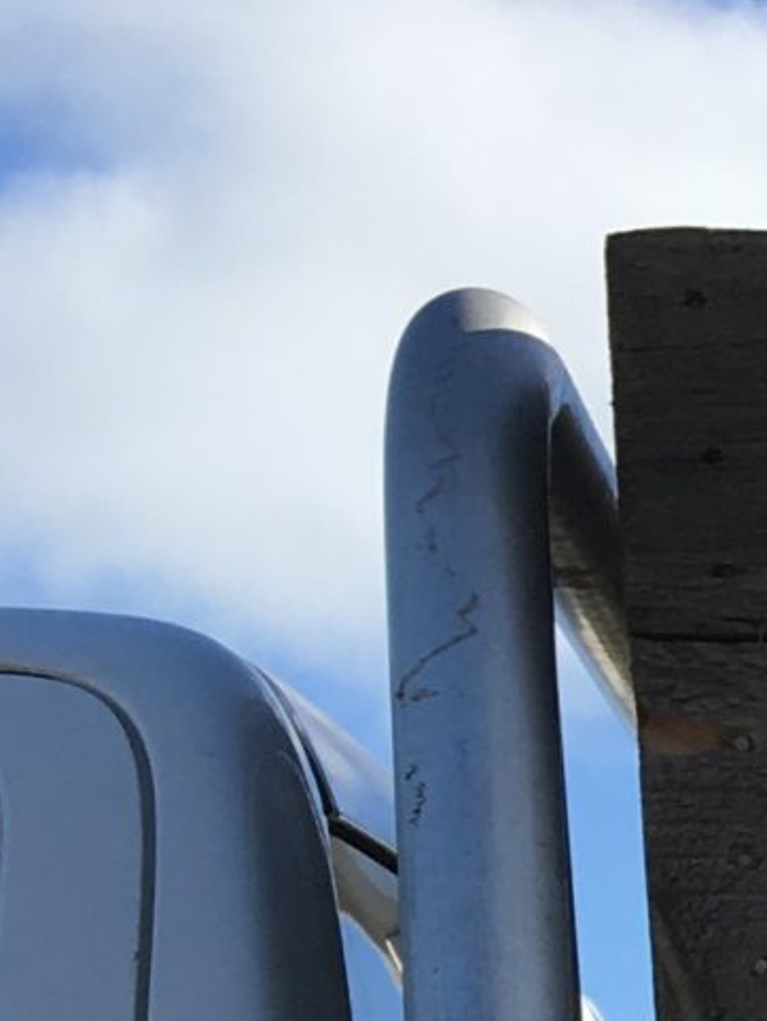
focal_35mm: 154
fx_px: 4546
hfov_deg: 8.8
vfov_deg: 11.1
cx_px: 1807
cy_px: 2326
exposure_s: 1/894
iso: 25
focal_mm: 4.15
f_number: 2.2
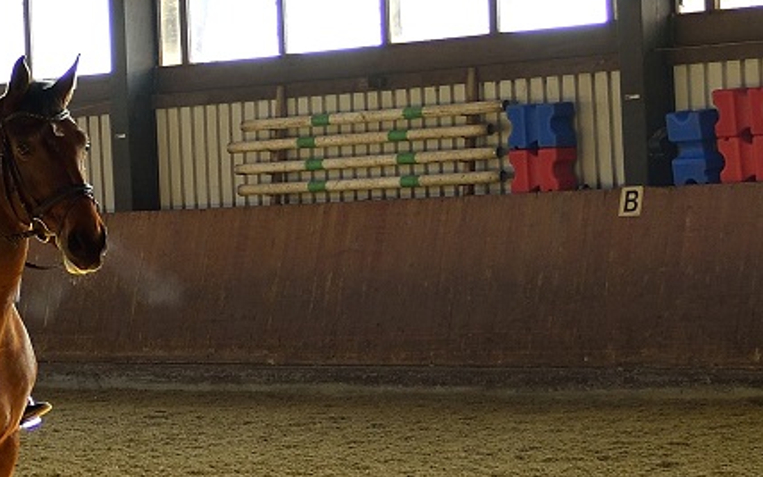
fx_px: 3577
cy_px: 128
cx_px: 48
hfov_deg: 12.1
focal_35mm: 172
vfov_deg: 7.6
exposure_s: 1/50
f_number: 4
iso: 100
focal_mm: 24
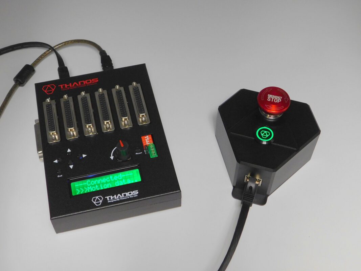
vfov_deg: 28.6
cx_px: 180
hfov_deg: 37.5
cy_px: 136
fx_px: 532
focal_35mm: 51
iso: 400
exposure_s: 1/20
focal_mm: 9
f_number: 3.8
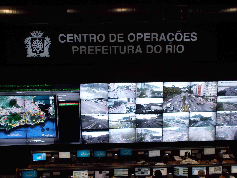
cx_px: 119
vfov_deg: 27.5
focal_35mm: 53
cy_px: 101
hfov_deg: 36.2
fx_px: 363
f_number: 3.9
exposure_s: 1/30
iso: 200
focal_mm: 6.9
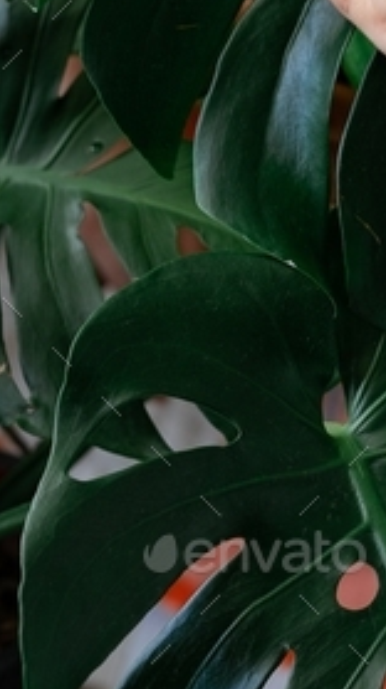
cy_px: -207
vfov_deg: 12.5
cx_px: 619
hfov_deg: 7.1
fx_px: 3044
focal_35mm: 167
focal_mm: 50
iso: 250
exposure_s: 1/160
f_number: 4
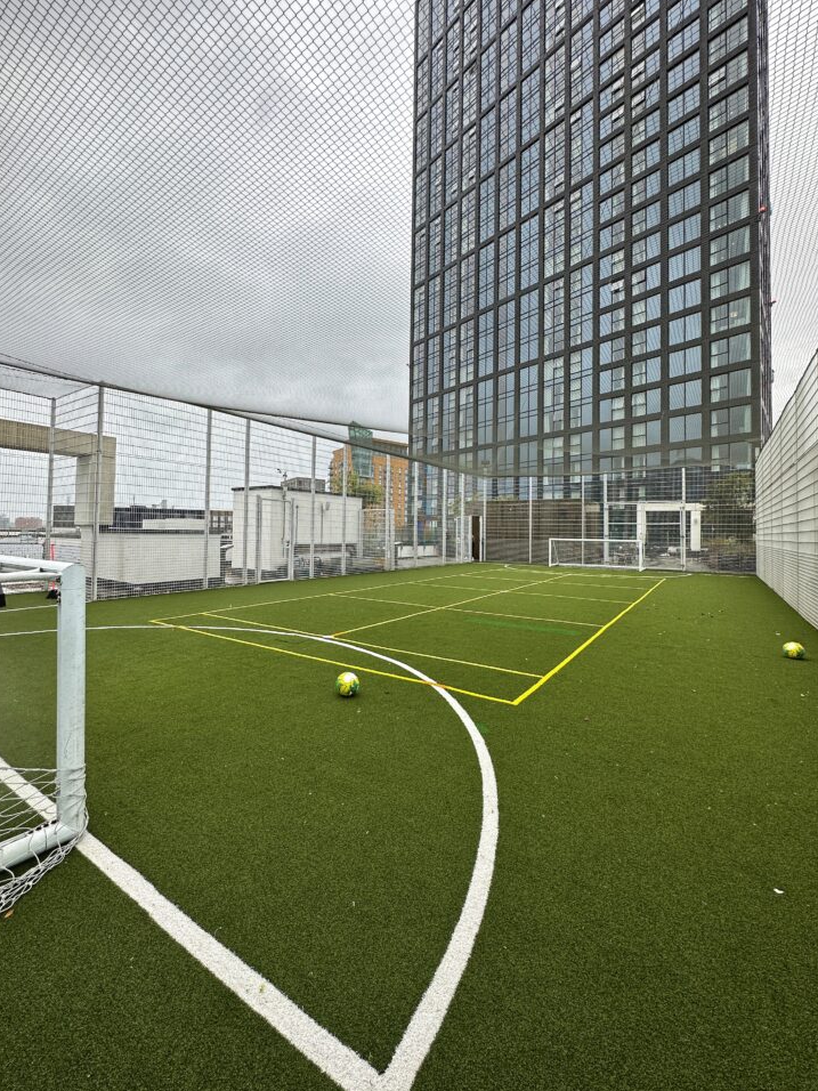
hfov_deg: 81.7
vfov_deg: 98.1
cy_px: 522
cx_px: 390
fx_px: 473
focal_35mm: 15
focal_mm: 2.22
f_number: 2.2
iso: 40
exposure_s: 1/388
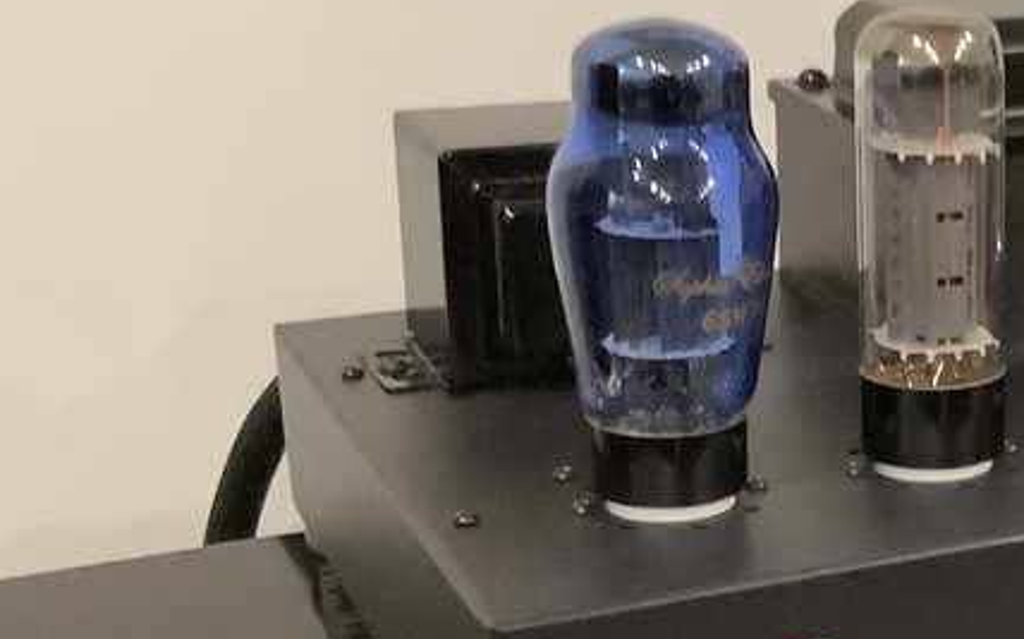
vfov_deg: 15.9
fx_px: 2287
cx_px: 1178
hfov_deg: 23.4
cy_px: 433
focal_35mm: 82
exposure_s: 1/20
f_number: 2.4
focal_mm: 3.3
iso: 640
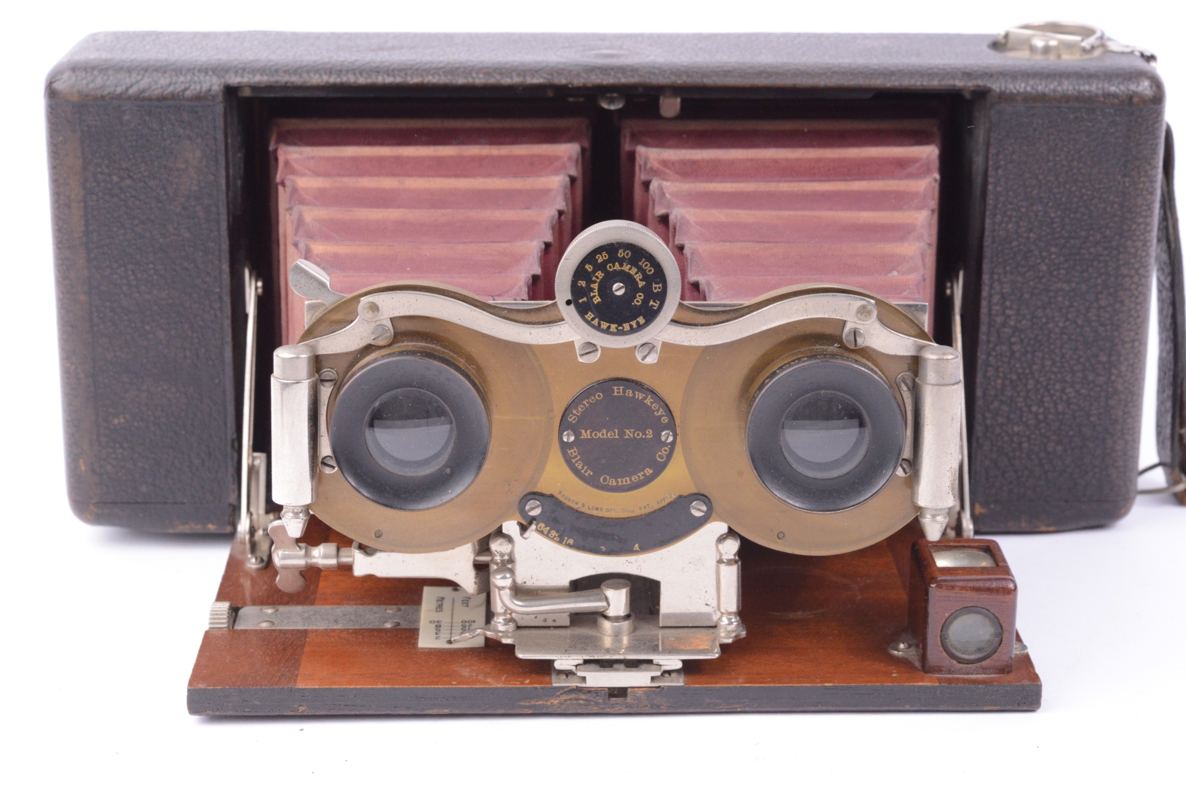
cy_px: 334
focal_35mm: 74
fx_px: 2438
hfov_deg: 27.3
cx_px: 624
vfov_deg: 18.4
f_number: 14
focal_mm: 60
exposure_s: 1/160
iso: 2500
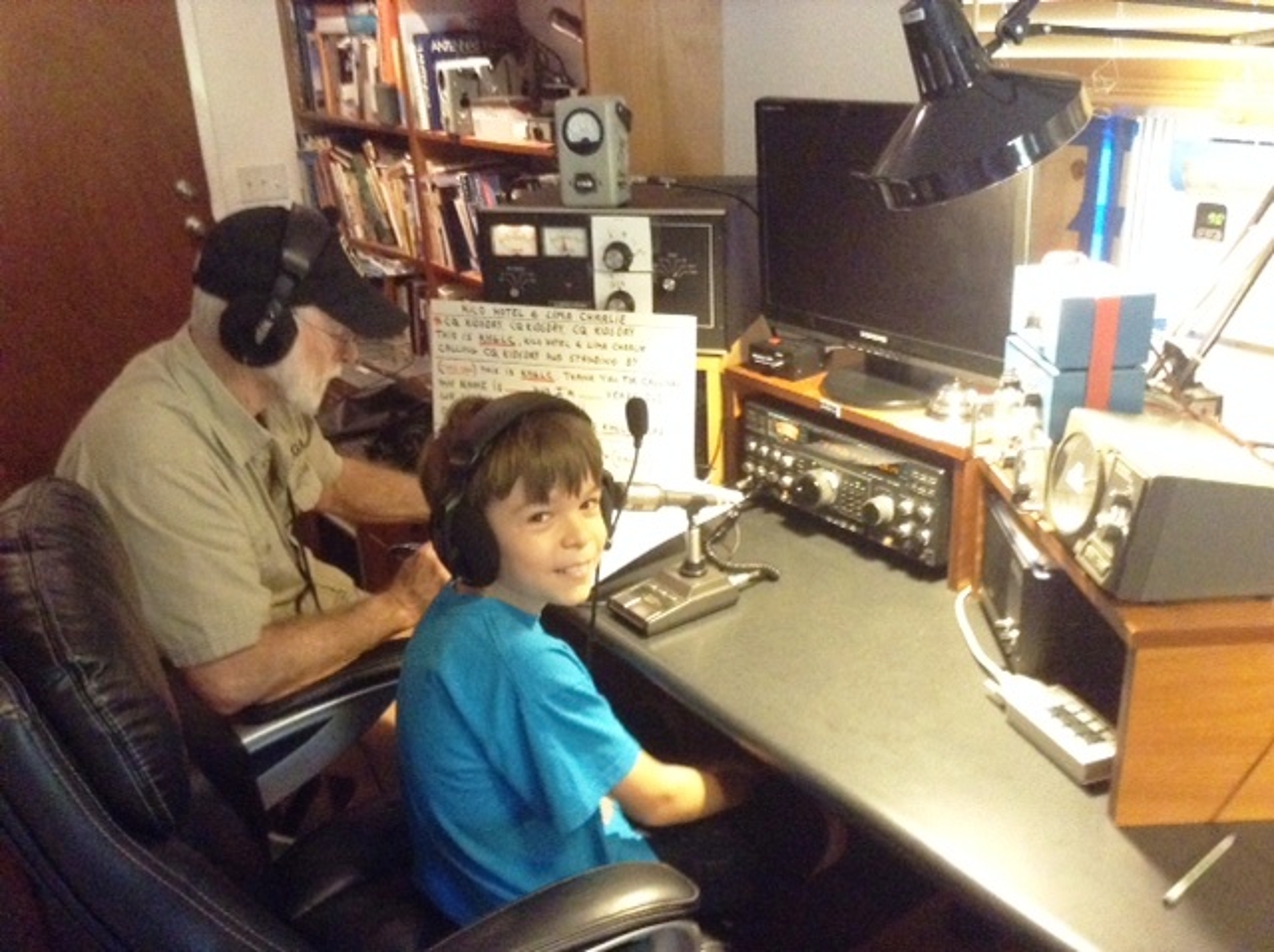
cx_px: 637
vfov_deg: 42.8
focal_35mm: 33
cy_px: 476
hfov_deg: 55.4
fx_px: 1213
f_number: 2.4
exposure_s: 1/15
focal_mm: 3.3
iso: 500
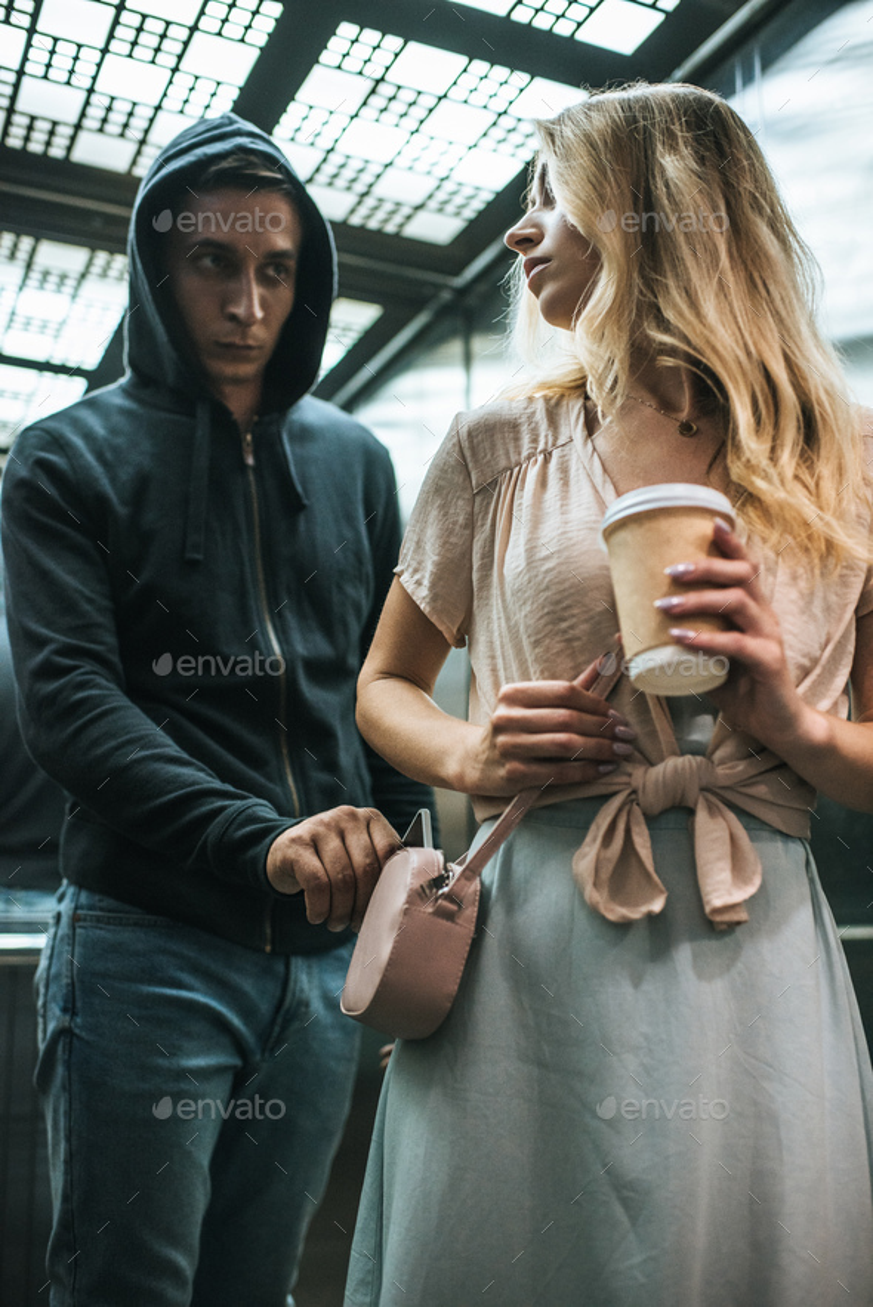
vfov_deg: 54.4
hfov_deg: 37.9
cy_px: 654
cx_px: 436
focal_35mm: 35
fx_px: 1272
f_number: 2.2
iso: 1000
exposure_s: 1/160
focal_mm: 35
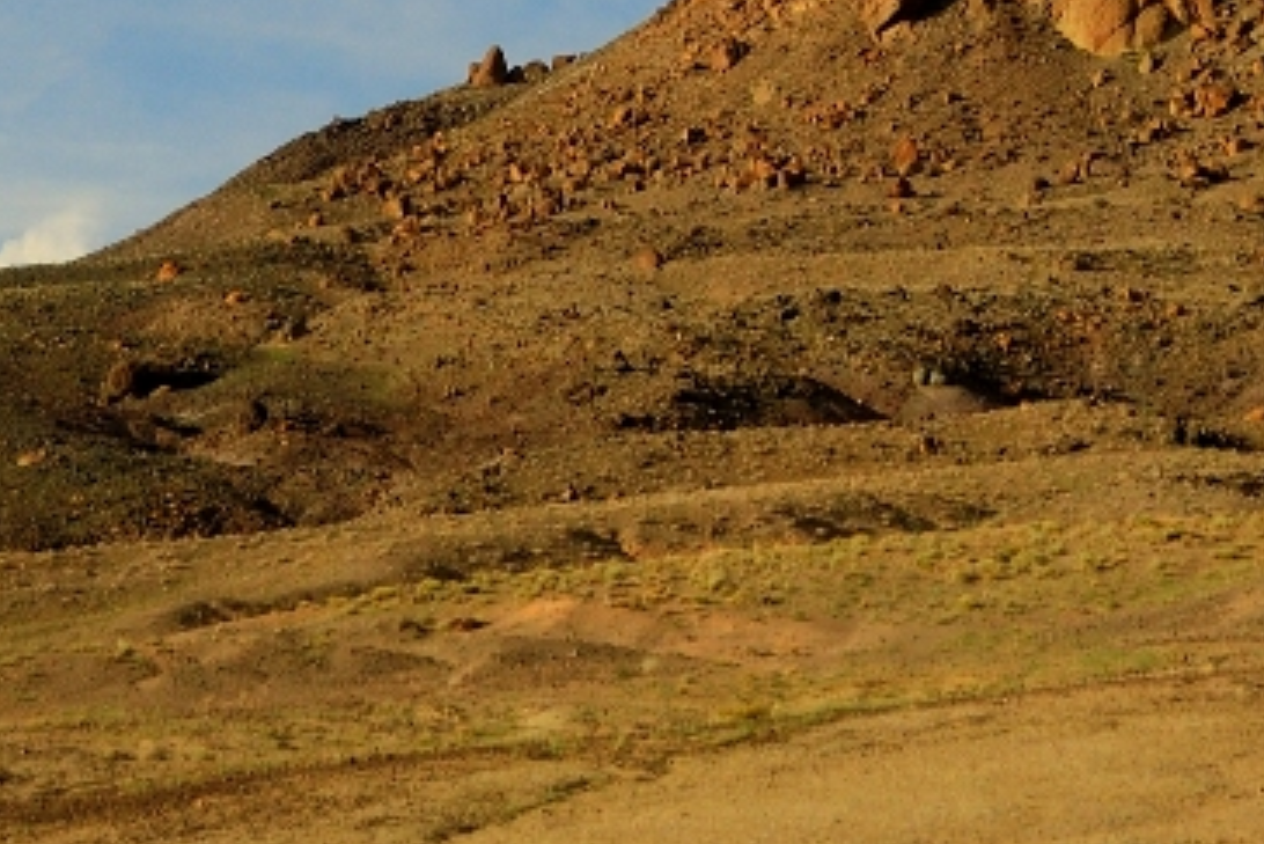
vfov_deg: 7.4
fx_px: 6287
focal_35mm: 179
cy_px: -703
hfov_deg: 11.4
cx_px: 1203
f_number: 5.6
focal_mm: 30
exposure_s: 1/1000
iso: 200
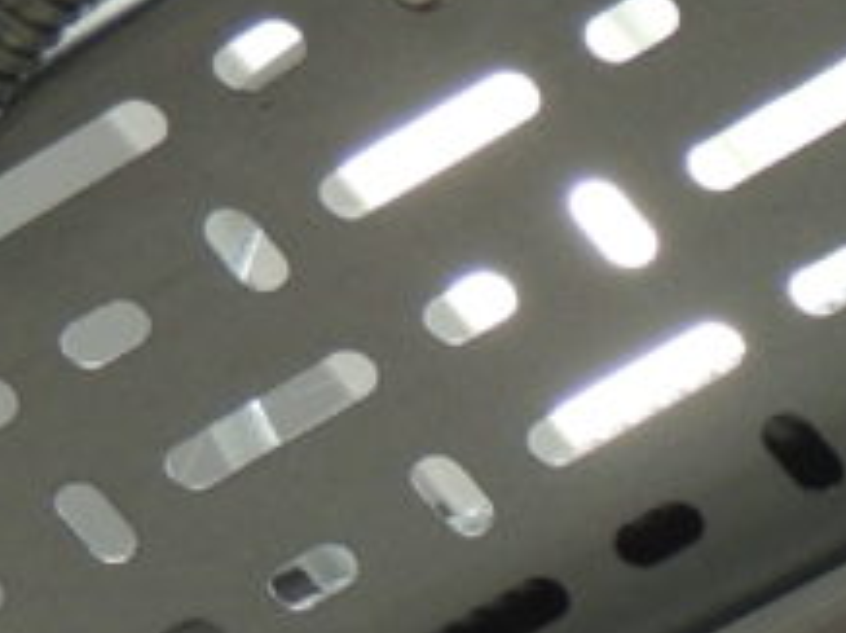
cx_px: 1921
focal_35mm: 353
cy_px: 944
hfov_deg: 5.5
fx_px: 8618
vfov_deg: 4.2
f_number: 3.9
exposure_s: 1/100
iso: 320
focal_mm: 13.3
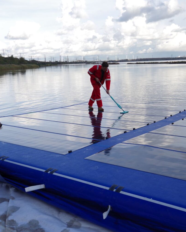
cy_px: 115
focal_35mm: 43
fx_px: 296
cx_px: 87
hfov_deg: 34.9
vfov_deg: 42.9
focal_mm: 30
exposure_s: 1/320
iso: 100
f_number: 4
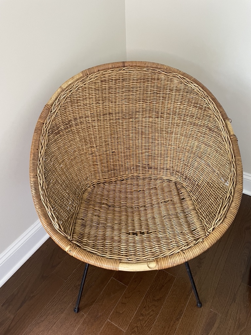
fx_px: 251
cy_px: 168
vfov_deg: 67.3
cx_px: 126
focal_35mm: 26
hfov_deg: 53.1
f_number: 1.6
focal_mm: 4.2
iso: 500
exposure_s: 1/60
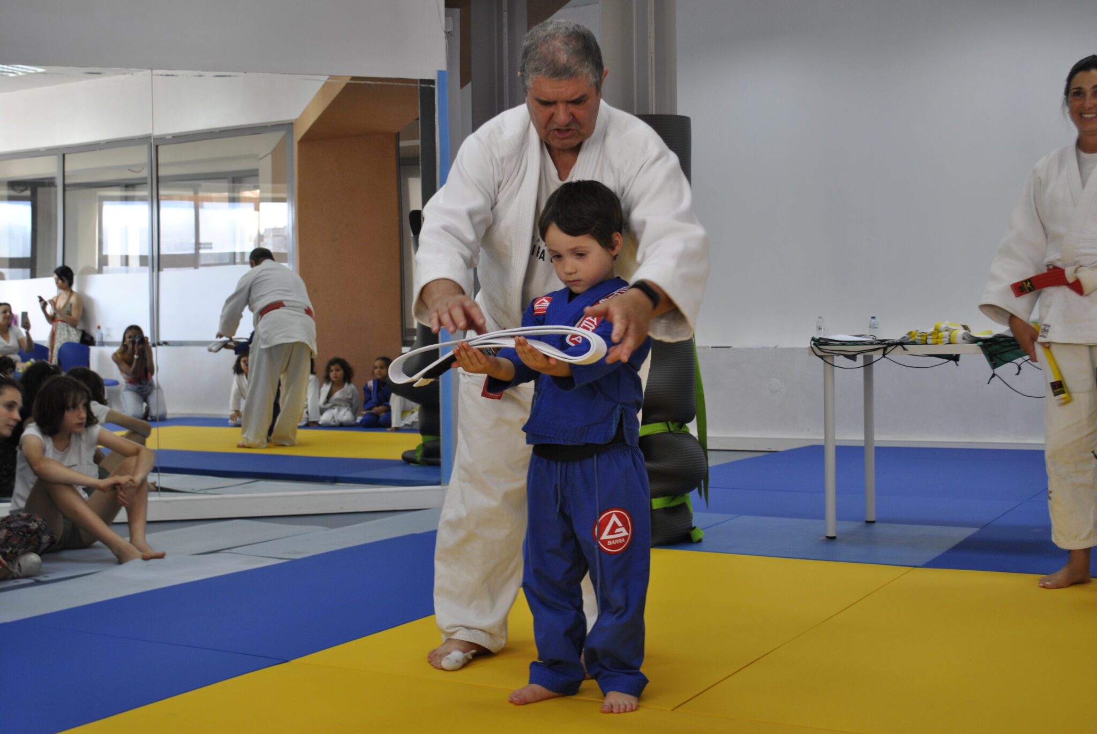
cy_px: 367
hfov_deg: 43.6
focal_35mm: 45
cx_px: 548
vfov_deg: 29.9
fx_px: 1373
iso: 200
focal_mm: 30
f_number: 4.5
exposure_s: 1/30
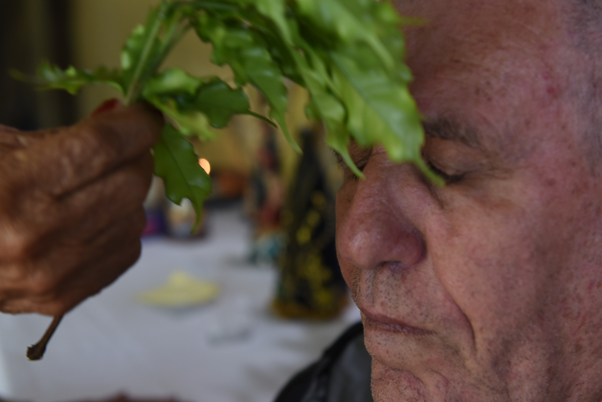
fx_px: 1037
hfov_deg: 32.3
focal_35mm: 62
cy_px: 162
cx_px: 271
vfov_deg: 21.9
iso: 800
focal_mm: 48
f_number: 3.5
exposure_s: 1/160
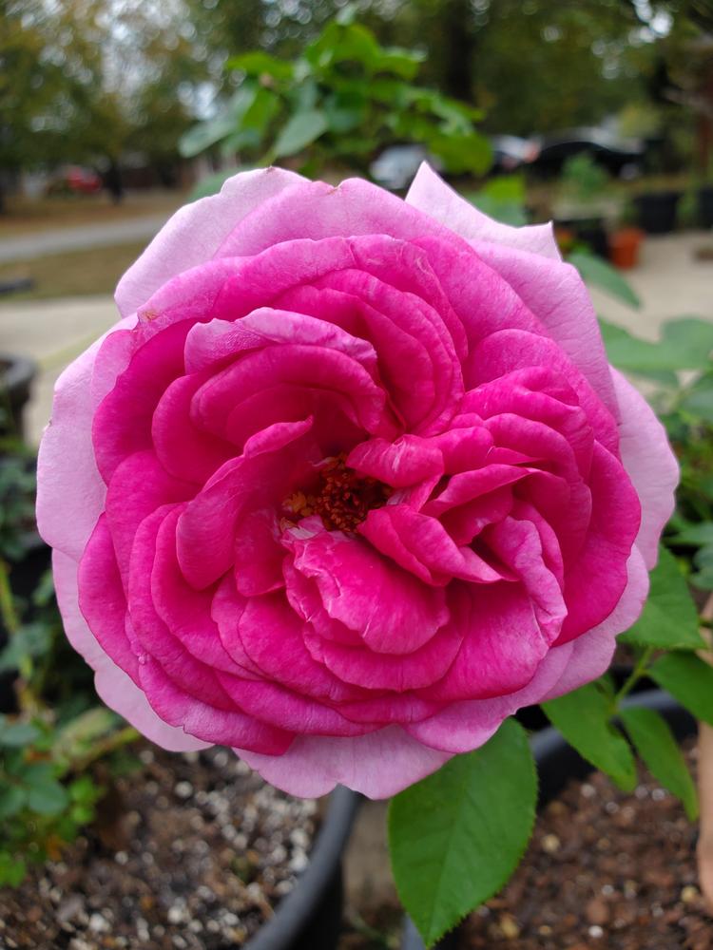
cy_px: 475
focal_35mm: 26
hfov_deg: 53.1
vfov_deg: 67.3
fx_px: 714
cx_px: 356
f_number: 2.4
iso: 50
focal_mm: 4.3
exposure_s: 1/256
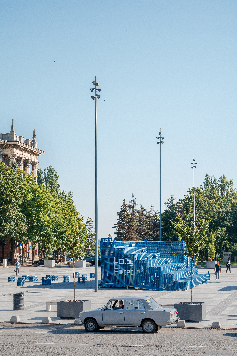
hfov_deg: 19.4
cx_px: 118
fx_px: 692
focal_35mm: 70
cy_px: 178
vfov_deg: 28.9
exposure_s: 1/125
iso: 200
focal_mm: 70
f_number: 10
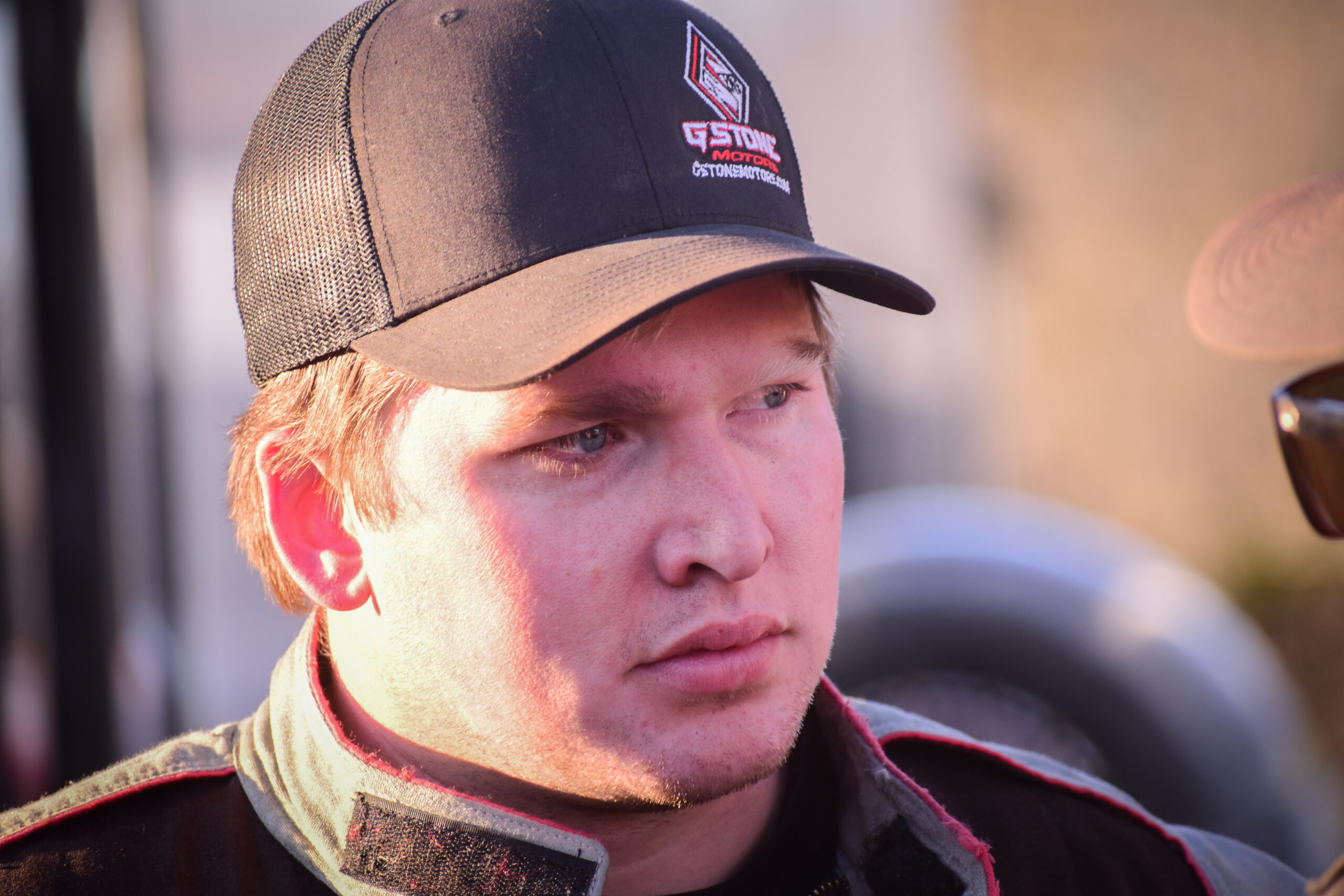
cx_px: 672
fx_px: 10640
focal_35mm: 285
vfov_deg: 4.8
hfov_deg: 7.2
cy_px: 448
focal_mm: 190
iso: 280
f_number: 5.3
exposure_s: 1/200
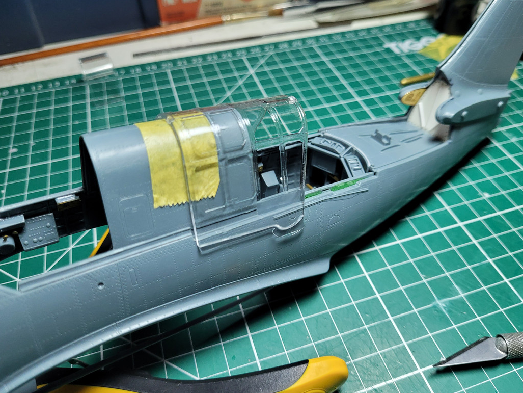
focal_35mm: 27
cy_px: 198
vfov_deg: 51.4
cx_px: 260
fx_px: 408
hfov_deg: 65.3
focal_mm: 5.4
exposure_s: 1/100
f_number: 1.8
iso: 250
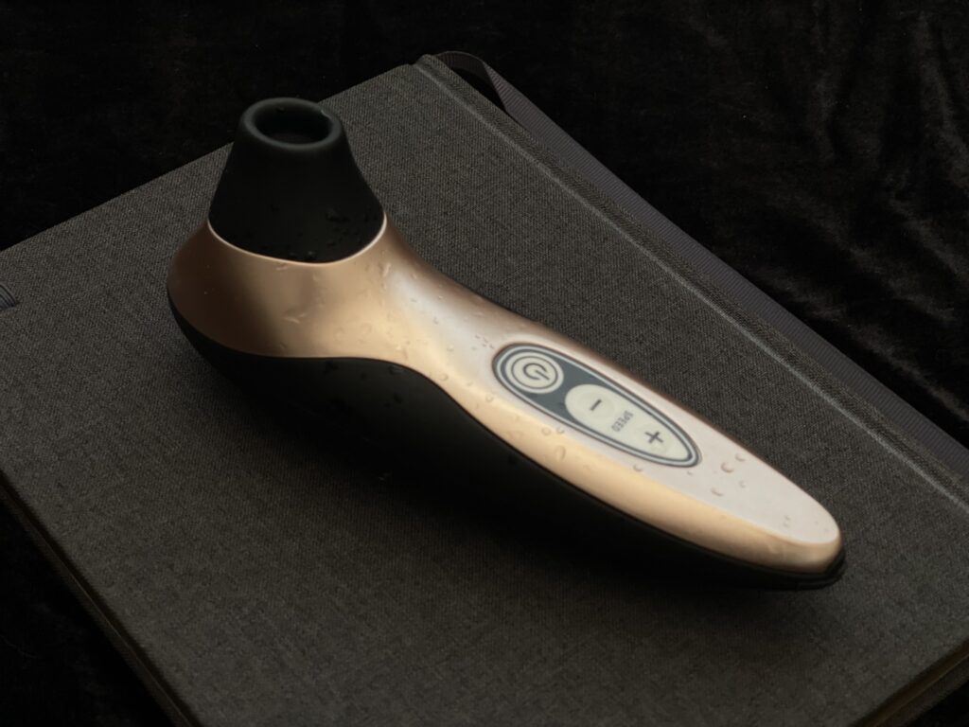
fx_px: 1792
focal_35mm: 64
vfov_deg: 22.9
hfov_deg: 30.3
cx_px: 484
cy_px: 364
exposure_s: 1/35
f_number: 2.2
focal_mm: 7.5
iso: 400
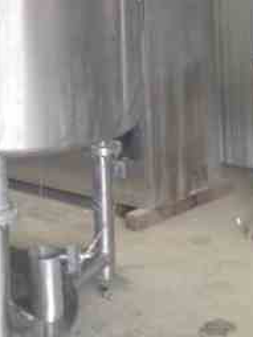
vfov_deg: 21.0
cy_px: -44
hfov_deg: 16.5
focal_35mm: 88
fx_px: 858
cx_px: 17
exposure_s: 1/30
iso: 50
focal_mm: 4.28
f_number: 2.4
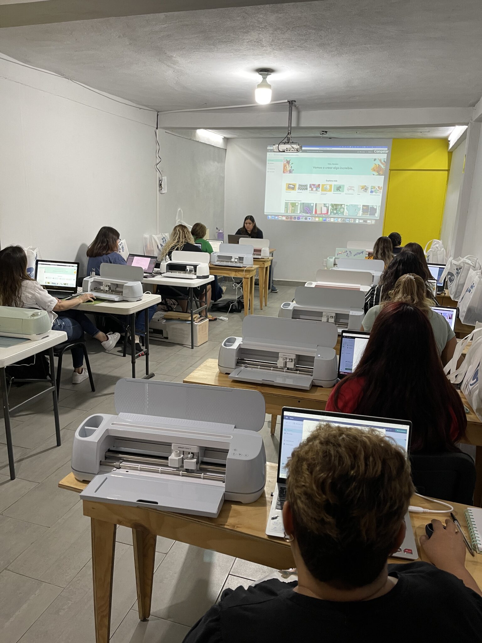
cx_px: 241
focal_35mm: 26
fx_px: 483
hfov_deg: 53.1
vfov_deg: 67.3
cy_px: 322
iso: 160
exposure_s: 1/60
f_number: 1.6
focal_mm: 5.1
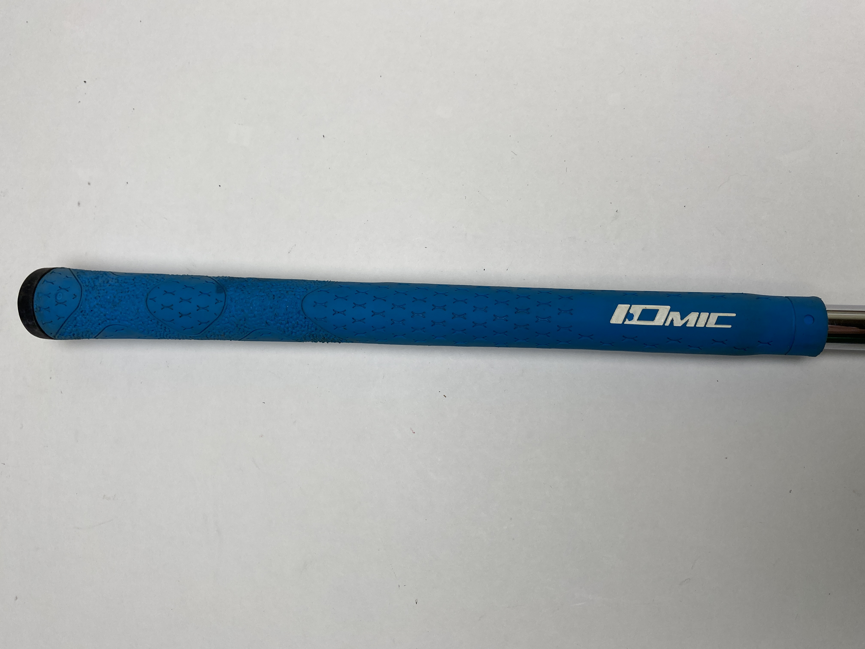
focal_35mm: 26
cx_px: 432
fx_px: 650
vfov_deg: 53.1
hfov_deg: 67.3
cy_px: 324
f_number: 1.8
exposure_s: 1/458
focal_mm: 4.25
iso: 32
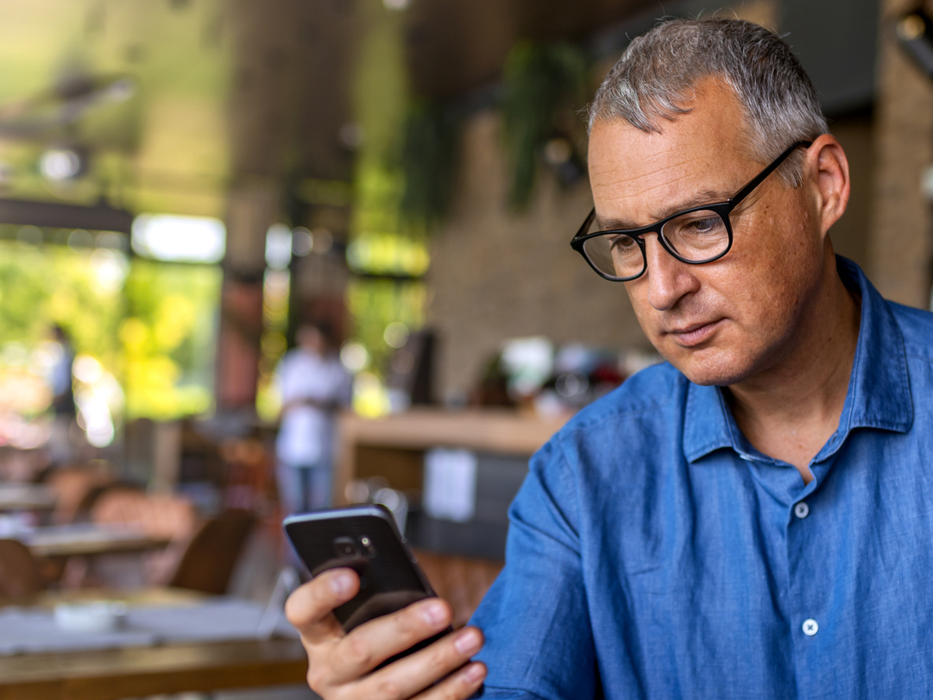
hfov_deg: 29.4
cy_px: 485
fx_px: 1779
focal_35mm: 66
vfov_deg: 22.1
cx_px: 496
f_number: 1.8
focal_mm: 35
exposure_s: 1/320
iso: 100
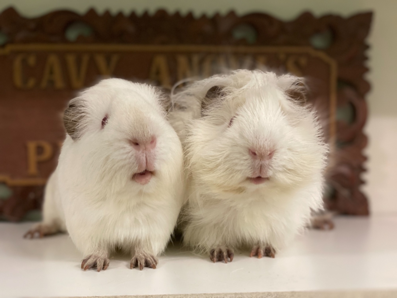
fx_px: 596
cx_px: 198
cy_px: 149
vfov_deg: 28.0
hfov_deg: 36.8
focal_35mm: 52
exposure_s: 1/33
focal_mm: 6
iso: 200
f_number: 2
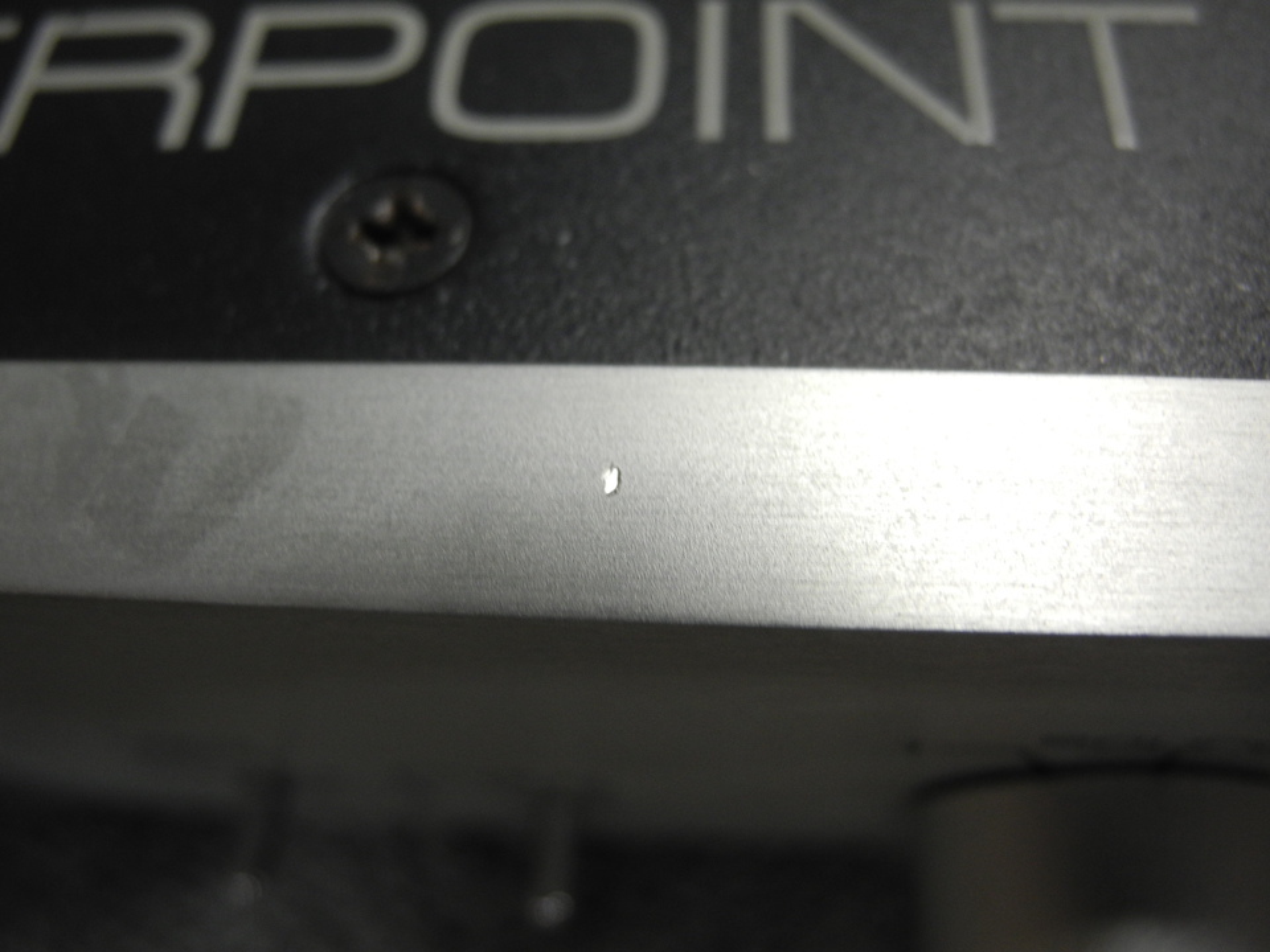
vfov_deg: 49.7
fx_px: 1027
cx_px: 635
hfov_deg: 63.4
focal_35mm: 28
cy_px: 476
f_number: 2.8
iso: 264
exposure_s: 1/30
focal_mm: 6
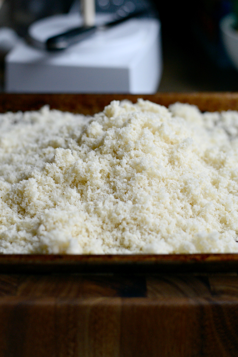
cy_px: 178
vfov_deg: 39.6
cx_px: 119
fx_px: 495
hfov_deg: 27.0
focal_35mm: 50
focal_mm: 50
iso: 1250
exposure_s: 1/640
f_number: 2.8
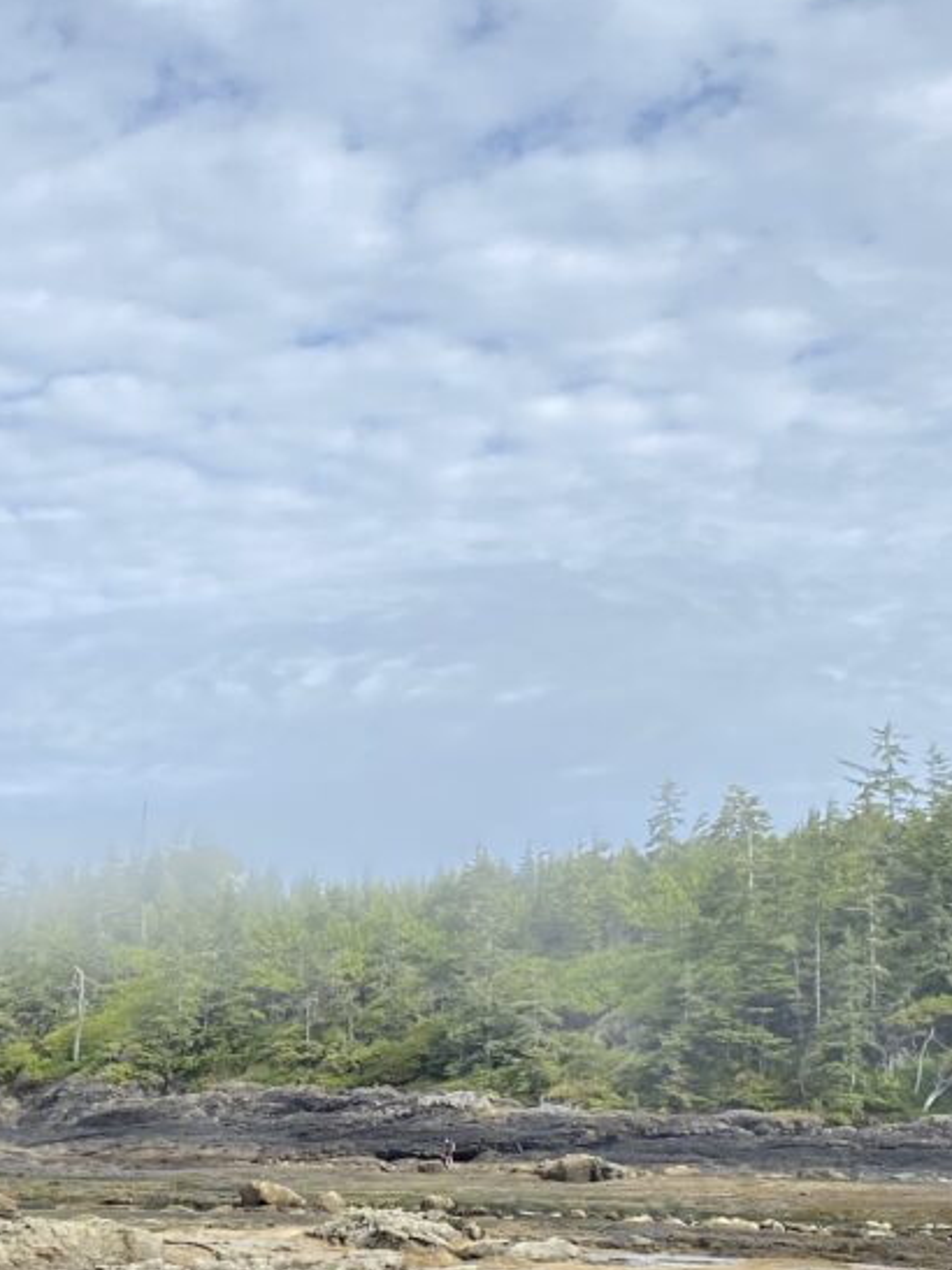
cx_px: 243
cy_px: 654
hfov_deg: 22.4
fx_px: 2384
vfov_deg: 29.8
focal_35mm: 65
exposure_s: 1/1585
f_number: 1.8
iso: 32
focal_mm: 4.25
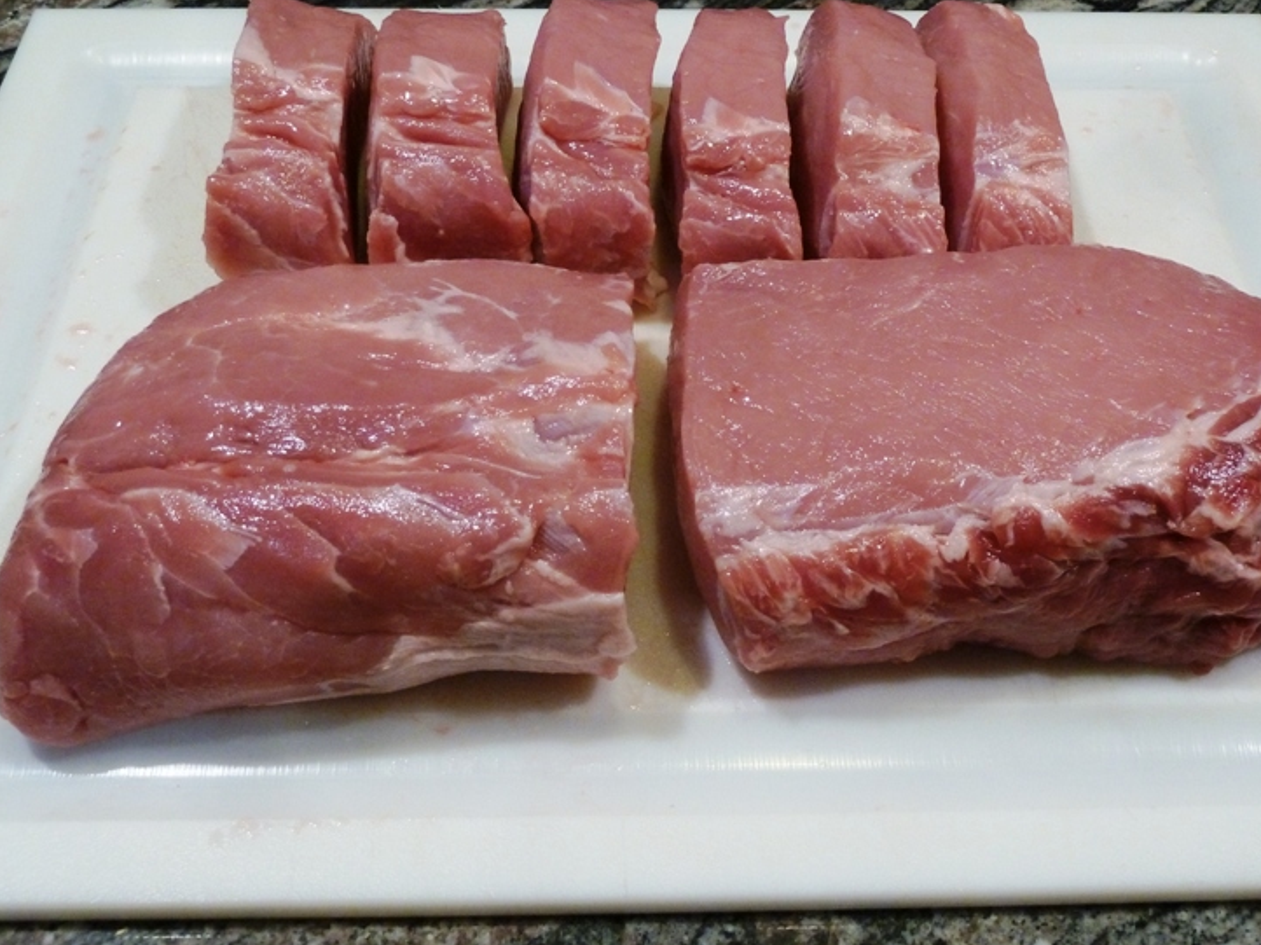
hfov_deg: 45.8
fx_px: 1493
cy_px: 461
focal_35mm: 41
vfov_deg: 35.1
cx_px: 678
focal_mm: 6.1
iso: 400
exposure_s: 1/25
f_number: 3.6
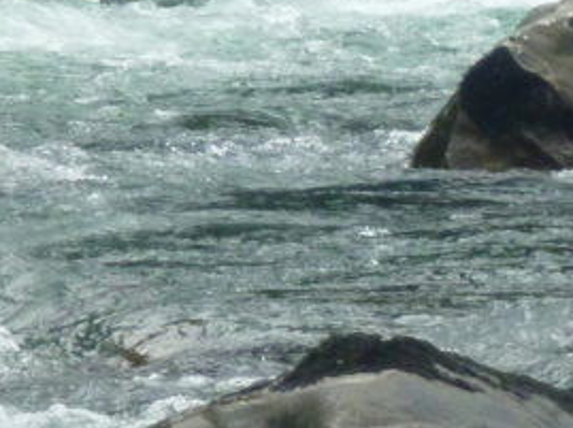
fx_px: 8067
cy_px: 87
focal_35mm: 488
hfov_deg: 4.0
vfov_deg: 3.0
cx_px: 1086
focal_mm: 22.8
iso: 400
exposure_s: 1/500
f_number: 5.9
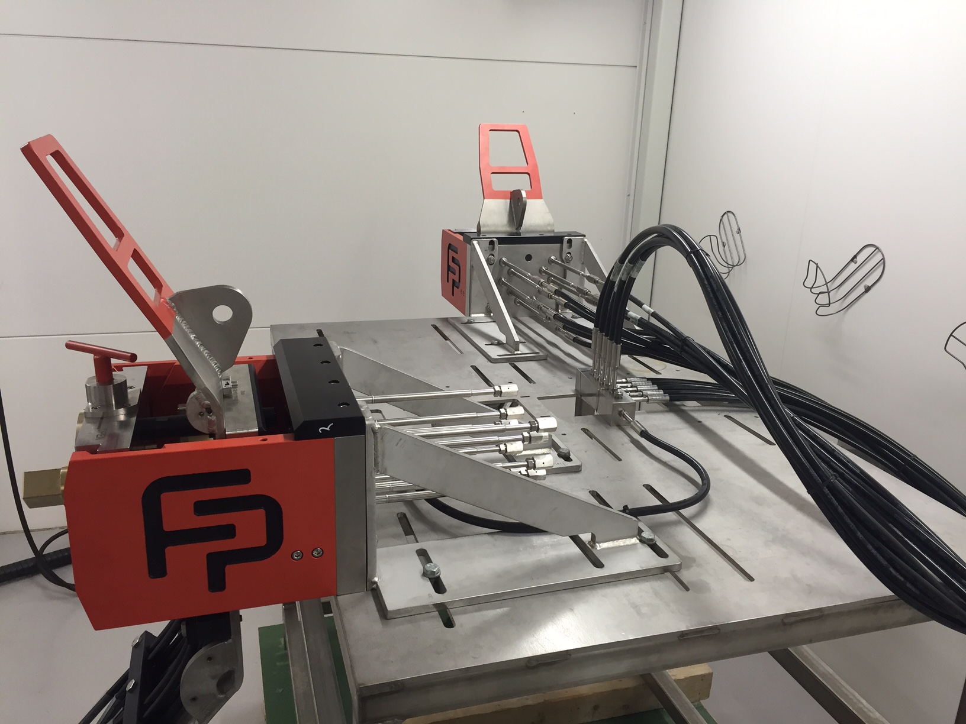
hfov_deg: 61.7
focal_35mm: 29
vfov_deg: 48.2
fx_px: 809
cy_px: 362
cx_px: 483
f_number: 2.2
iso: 40
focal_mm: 4.15
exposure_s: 1/33
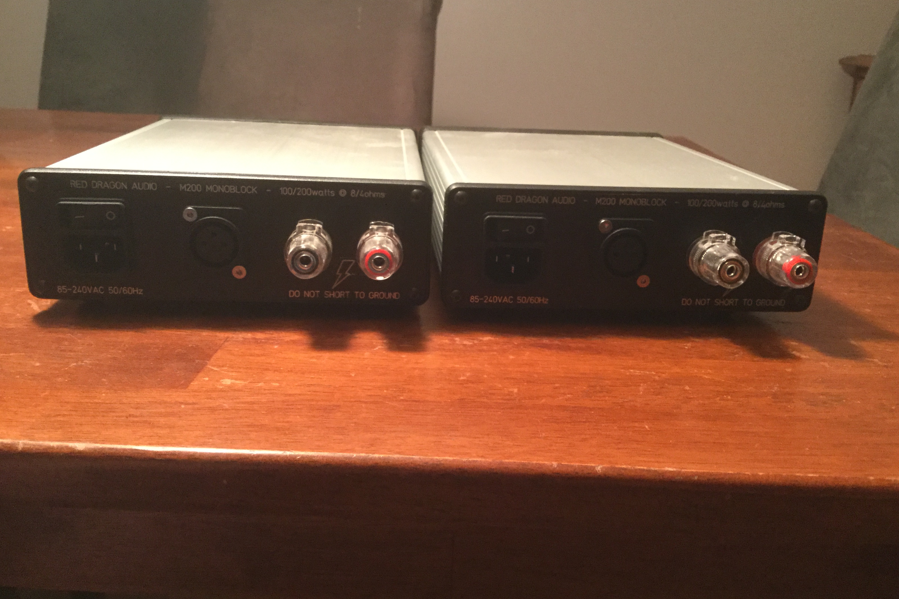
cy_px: 287
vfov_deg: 40.0
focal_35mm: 33
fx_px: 824
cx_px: 455
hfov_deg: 57.2
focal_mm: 3.3
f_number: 2.4
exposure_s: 1/20
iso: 200
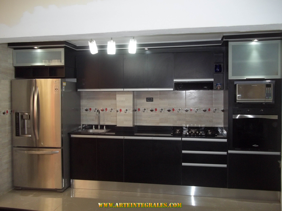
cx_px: 141
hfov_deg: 56.8
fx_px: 261
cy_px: 106
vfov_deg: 44.2
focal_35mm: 32
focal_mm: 5.7
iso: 160
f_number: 2.9
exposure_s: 1/30
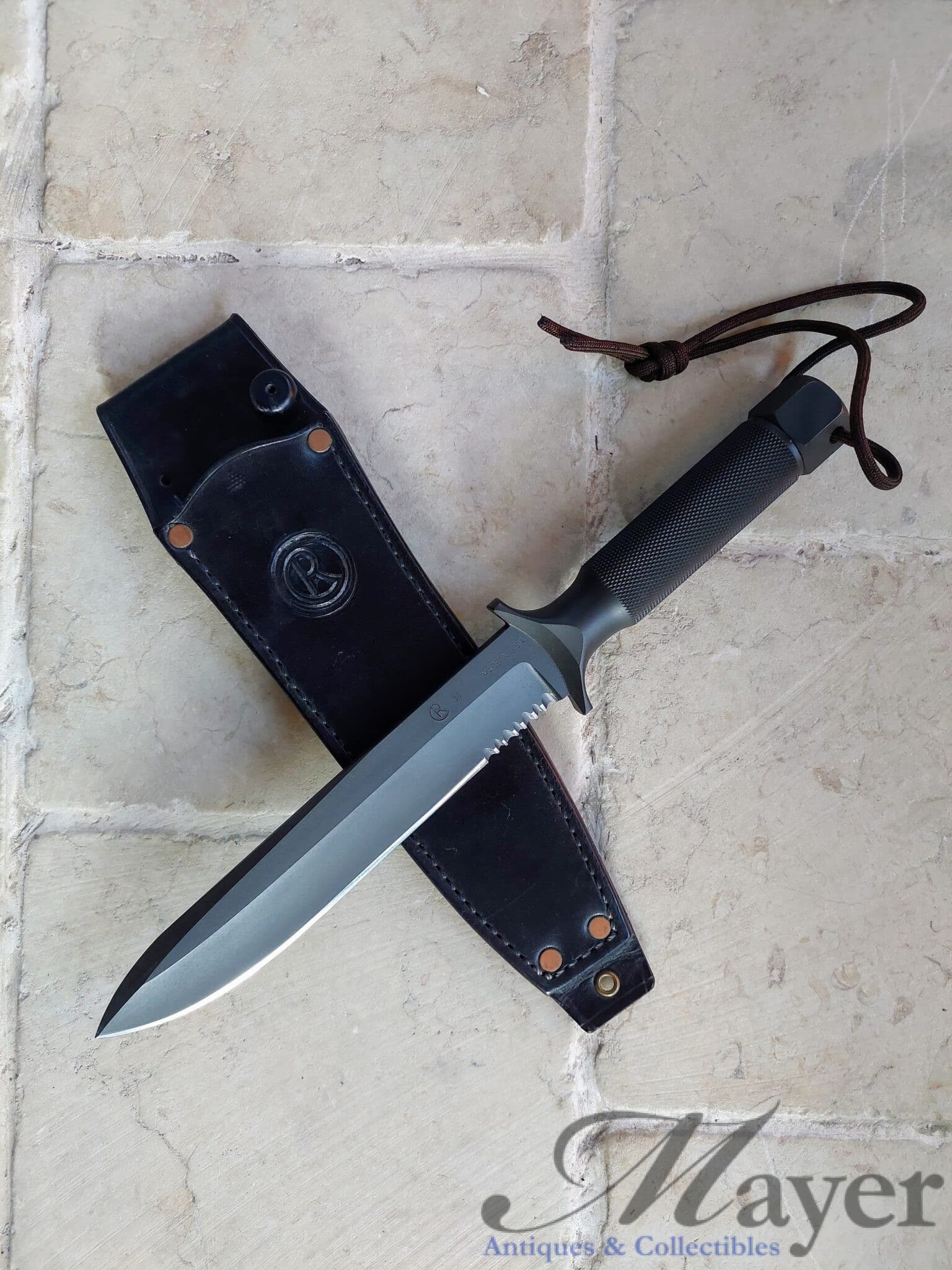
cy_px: 635
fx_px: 880
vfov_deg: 71.6
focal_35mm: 24
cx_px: 476
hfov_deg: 56.8
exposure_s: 1/60
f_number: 1.8
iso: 125
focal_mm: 5.23
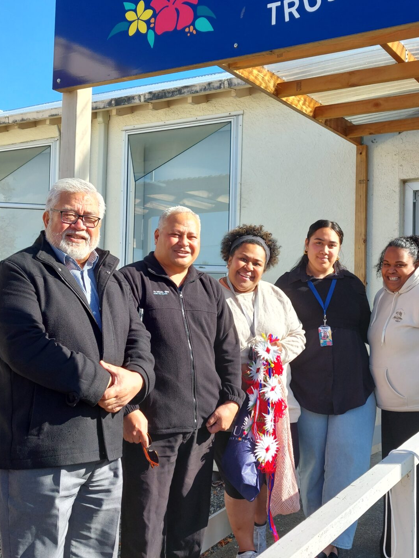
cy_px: 263
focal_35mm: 45
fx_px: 726
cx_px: 236
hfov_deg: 32.2
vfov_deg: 42.1
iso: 25
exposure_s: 1/535
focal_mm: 5.23
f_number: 1.8
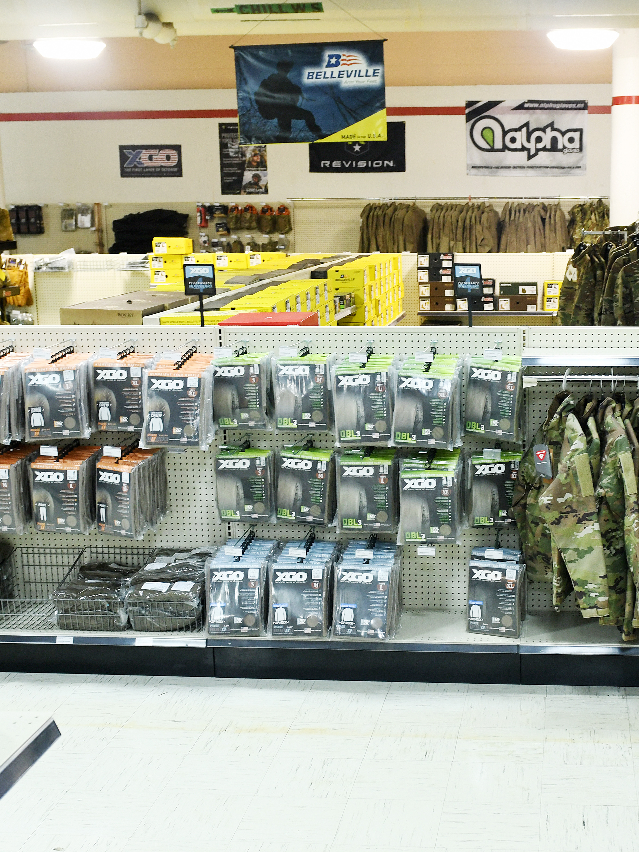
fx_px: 1280
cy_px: 503
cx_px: 470
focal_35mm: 52
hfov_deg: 27.7
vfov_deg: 36.7
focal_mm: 24
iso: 800
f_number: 4.5
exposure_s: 1/40
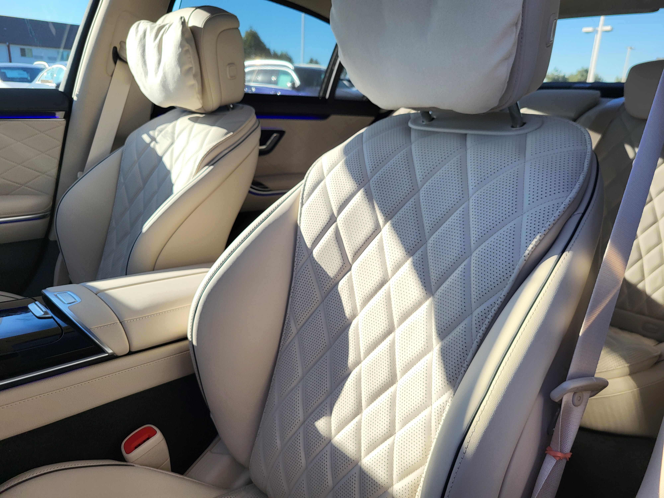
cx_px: 332
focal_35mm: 26
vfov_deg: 53.1
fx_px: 499
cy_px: 249
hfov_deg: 67.3
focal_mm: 5.4
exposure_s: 1/909
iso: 40
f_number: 1.8
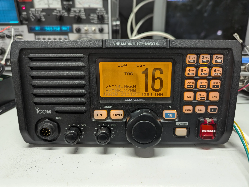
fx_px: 173
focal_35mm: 24
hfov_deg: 71.5
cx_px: 124
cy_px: 94
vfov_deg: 56.9
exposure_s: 1/27.5
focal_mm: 6.81
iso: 93
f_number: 1.85
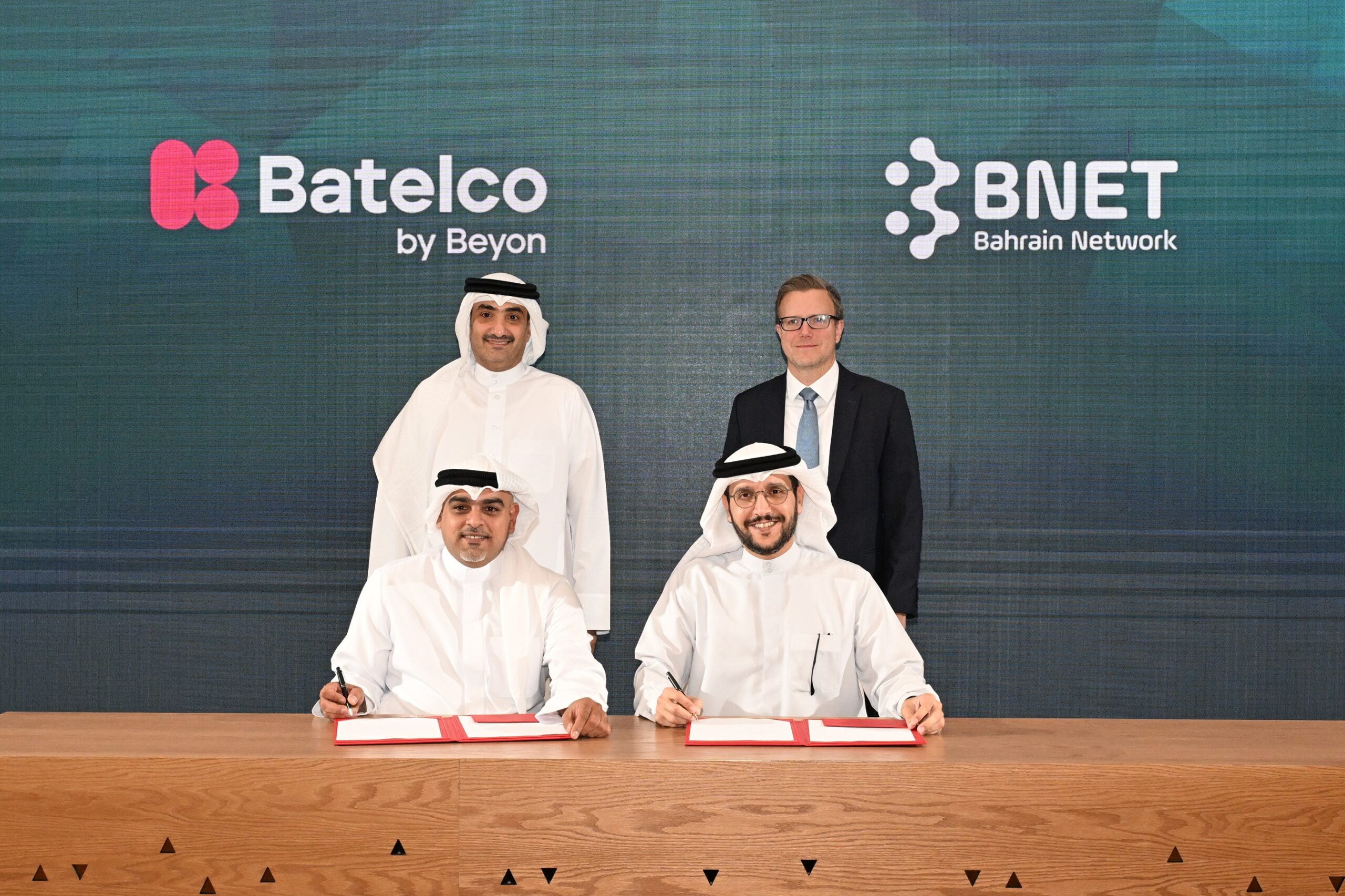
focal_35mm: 49
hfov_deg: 40.4
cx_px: 672
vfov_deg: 27.5
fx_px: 1830
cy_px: 448
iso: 3200
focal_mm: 33
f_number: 6.3
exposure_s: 1/200
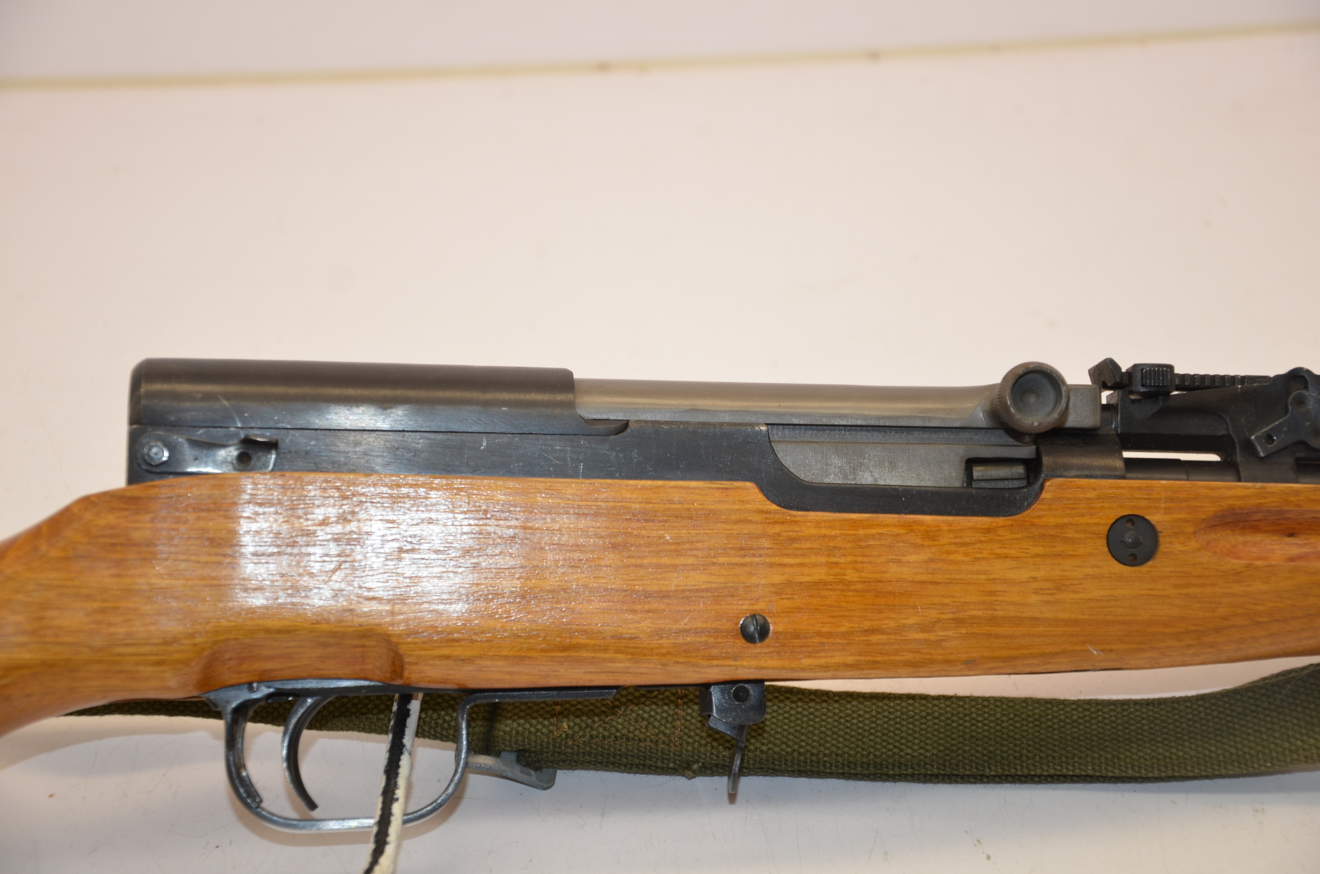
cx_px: 660
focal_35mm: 93
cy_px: 437
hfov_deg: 22.0
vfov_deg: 14.6
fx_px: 3403
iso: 200
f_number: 5.3
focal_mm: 62
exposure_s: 1/160
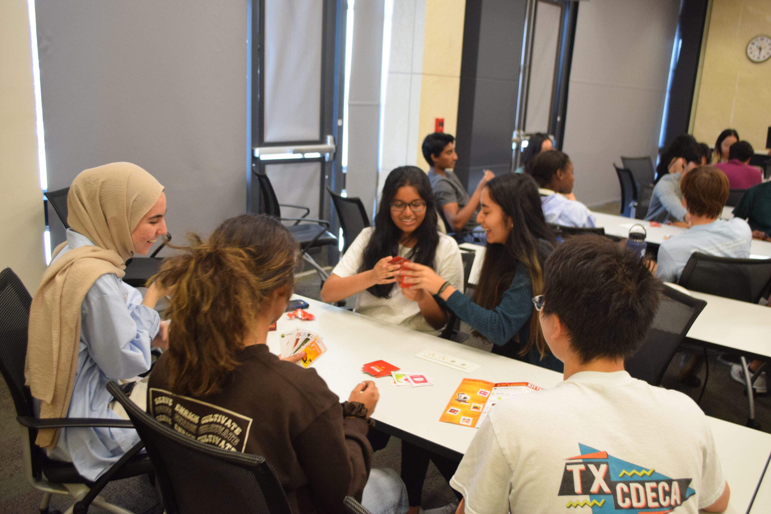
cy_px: 257
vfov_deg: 40.0
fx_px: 707
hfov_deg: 57.2
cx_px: 386
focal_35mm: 33
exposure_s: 1/60
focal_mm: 22
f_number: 3.8
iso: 1100
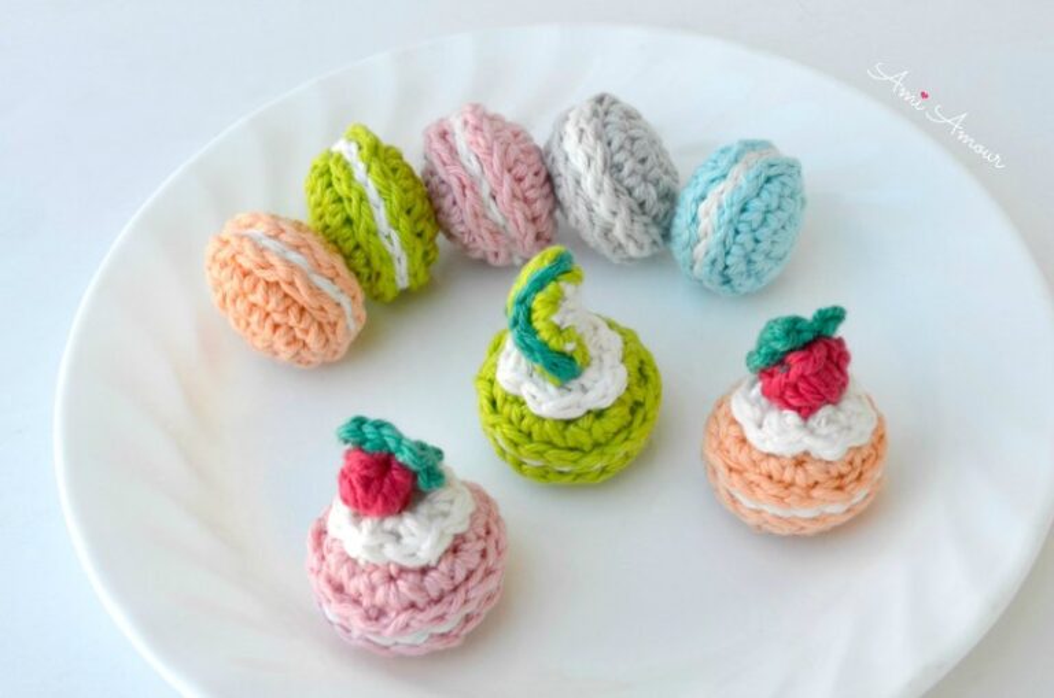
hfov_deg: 53.2
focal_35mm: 36
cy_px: 349
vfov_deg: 36.7
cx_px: 527
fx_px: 1052
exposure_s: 1/200
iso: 200
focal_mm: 24
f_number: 7.1
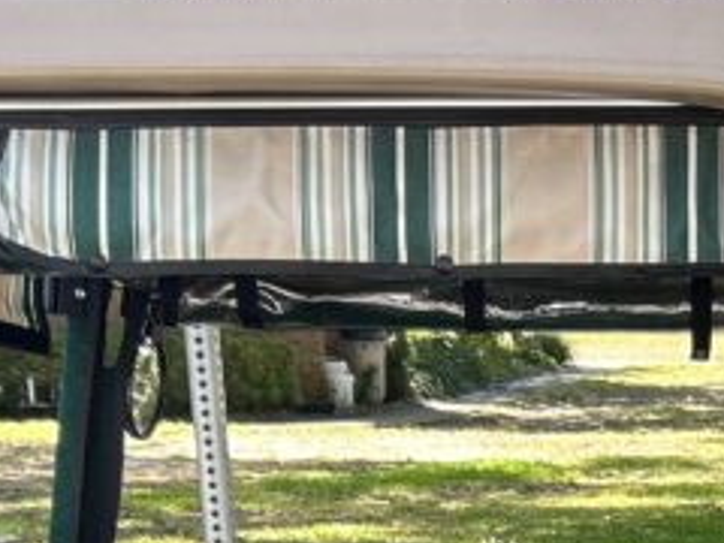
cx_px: 649
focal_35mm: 111
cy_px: 992
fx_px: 2322
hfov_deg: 17.5
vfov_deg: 12.2
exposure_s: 1/242
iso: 50
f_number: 1.5
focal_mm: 5.7
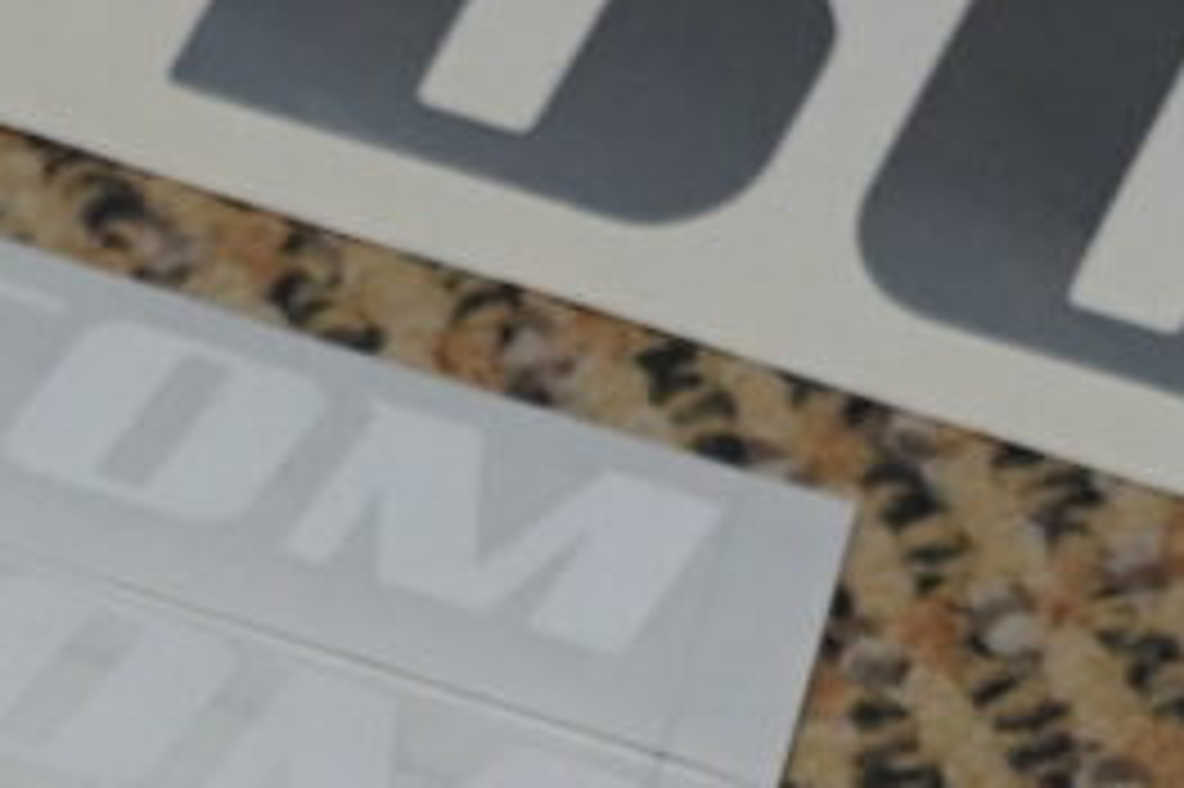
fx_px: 7691
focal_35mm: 234
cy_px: 1484
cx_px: 144
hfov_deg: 8.8
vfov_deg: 5.7
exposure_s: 1/160
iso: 1600
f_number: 4
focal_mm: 30
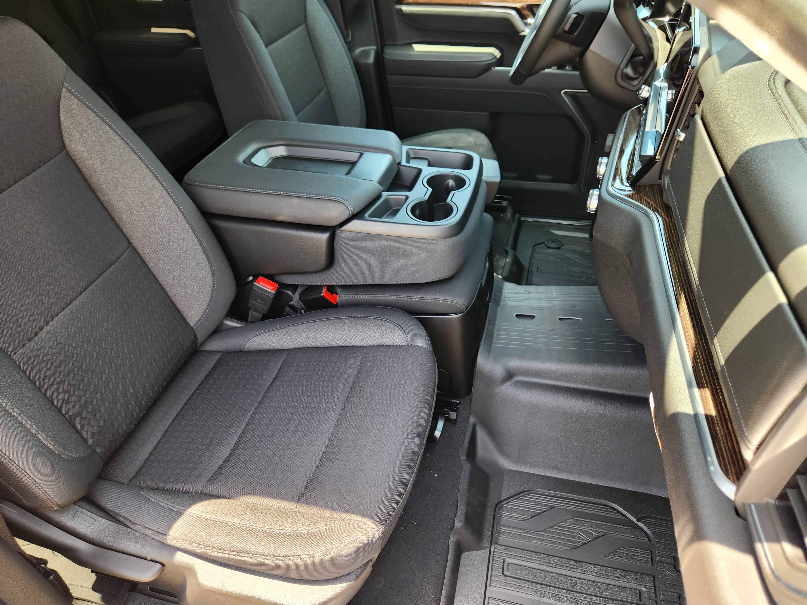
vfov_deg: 58.9
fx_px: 536
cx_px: 404
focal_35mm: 23
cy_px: 302
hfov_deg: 73.9
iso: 80
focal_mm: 5.4
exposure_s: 1/180
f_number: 1.8
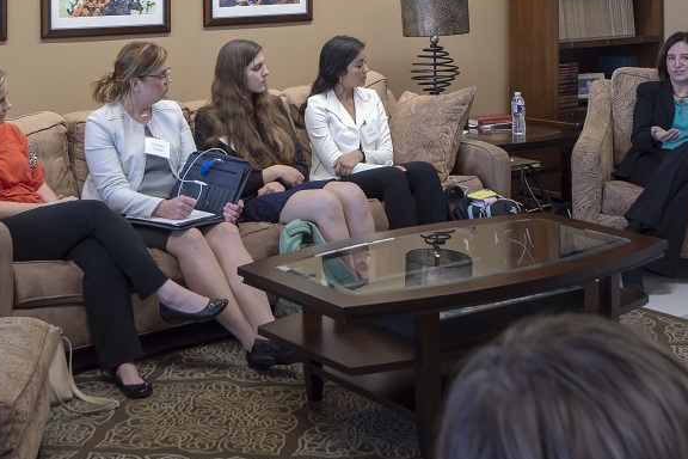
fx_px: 1242
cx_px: 301
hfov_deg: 30.9
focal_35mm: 65
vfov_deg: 20.8
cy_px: 131
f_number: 4
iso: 800
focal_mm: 18
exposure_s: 1/60
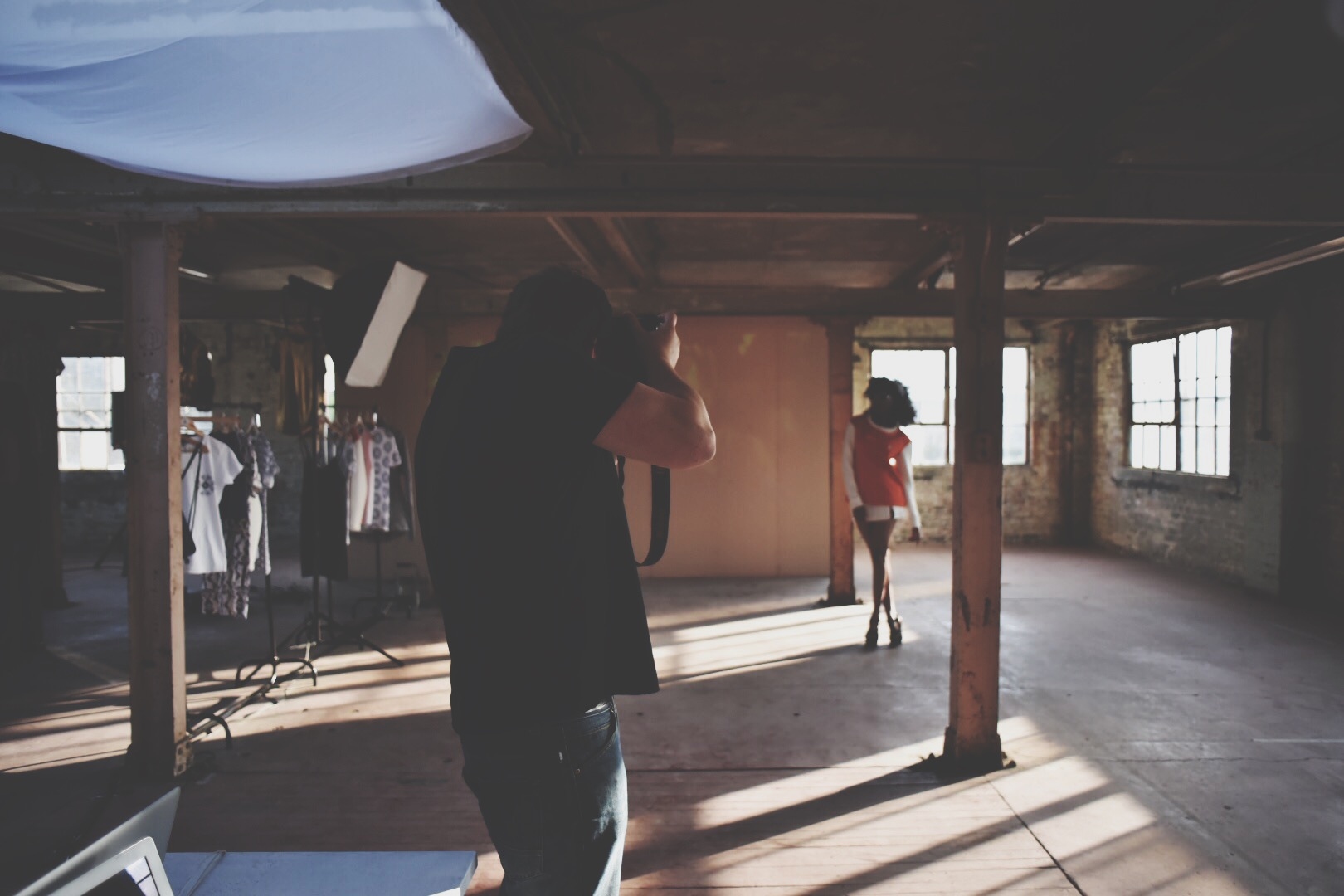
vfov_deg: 53.1
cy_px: 448
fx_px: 896
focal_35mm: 24
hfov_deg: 73.7
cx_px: 672
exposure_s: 1/1250
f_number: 2.8
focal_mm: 24
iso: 1250
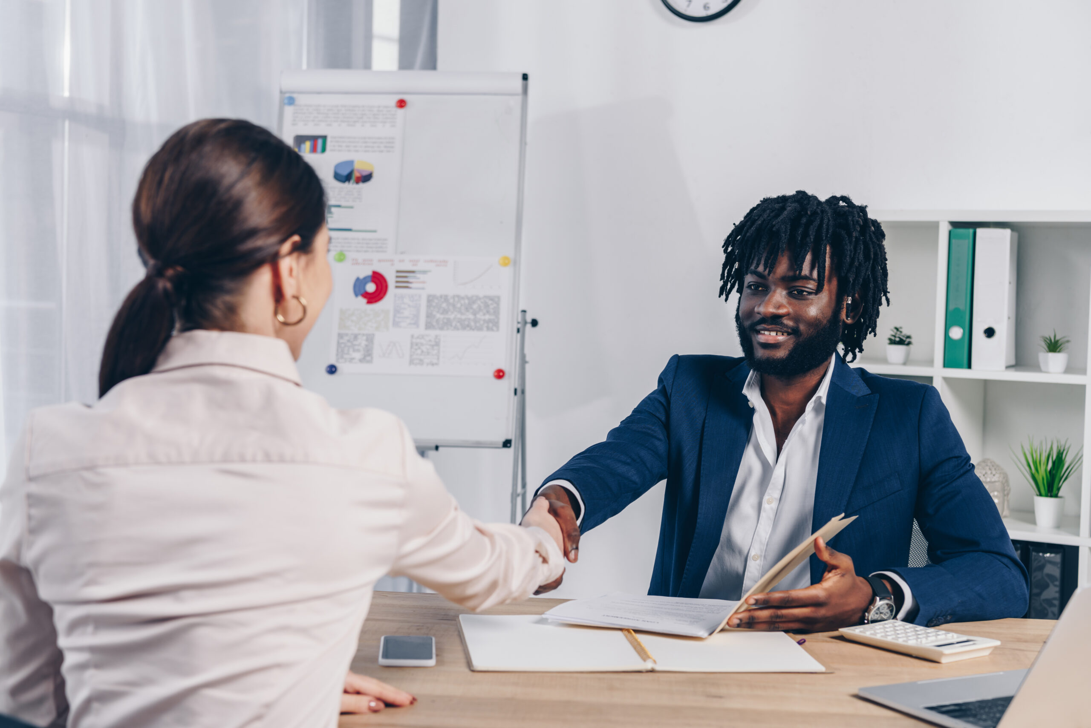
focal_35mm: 55
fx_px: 1667
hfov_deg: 36.2
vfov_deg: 24.6
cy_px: 364
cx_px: 546
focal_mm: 55
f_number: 4.5
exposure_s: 1/160
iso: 125
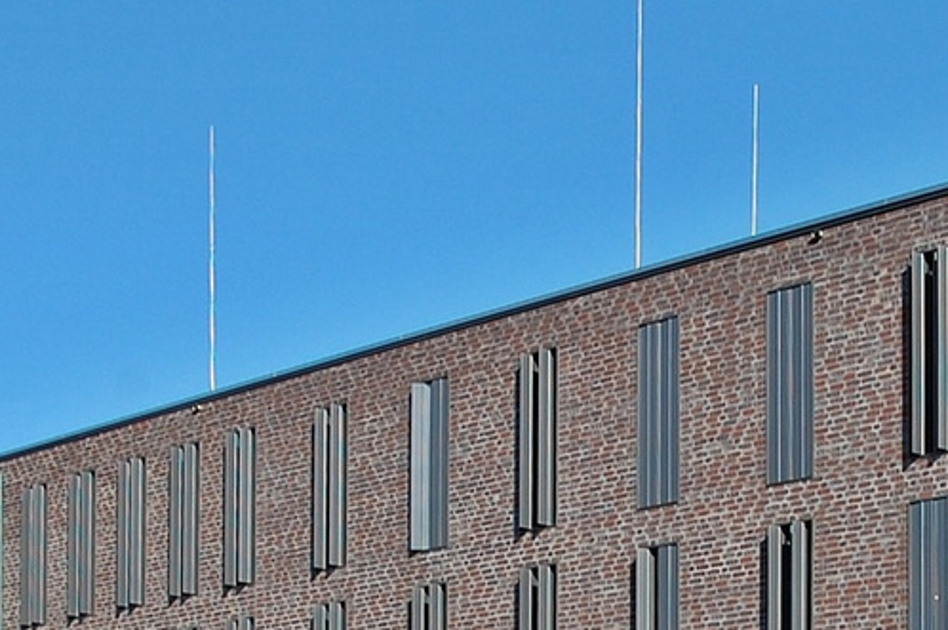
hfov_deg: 22.9
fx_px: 2315
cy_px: 590
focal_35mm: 88
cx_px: 741
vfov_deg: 15.3
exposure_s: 1/320
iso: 200
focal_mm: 18
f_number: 9
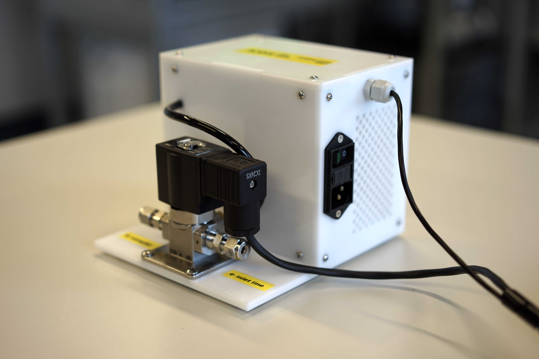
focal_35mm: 55
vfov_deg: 24.6
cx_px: 270
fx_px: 823
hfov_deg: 36.2
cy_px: 180
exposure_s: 1/125
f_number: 2.5
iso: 100
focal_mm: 55
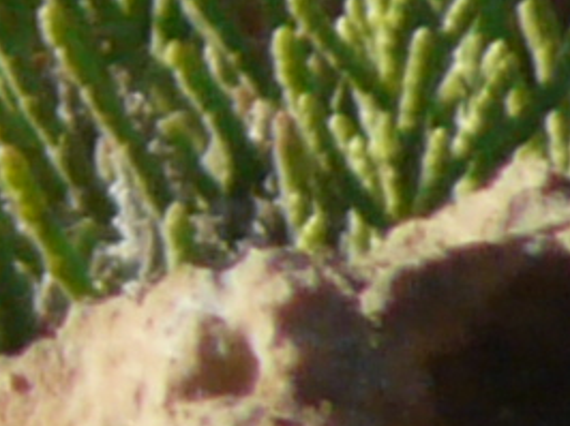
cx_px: -482
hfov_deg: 0.7
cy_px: -146
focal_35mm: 3033
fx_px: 49897
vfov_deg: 0.5
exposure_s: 1/500
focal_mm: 82.8
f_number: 5.6
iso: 125
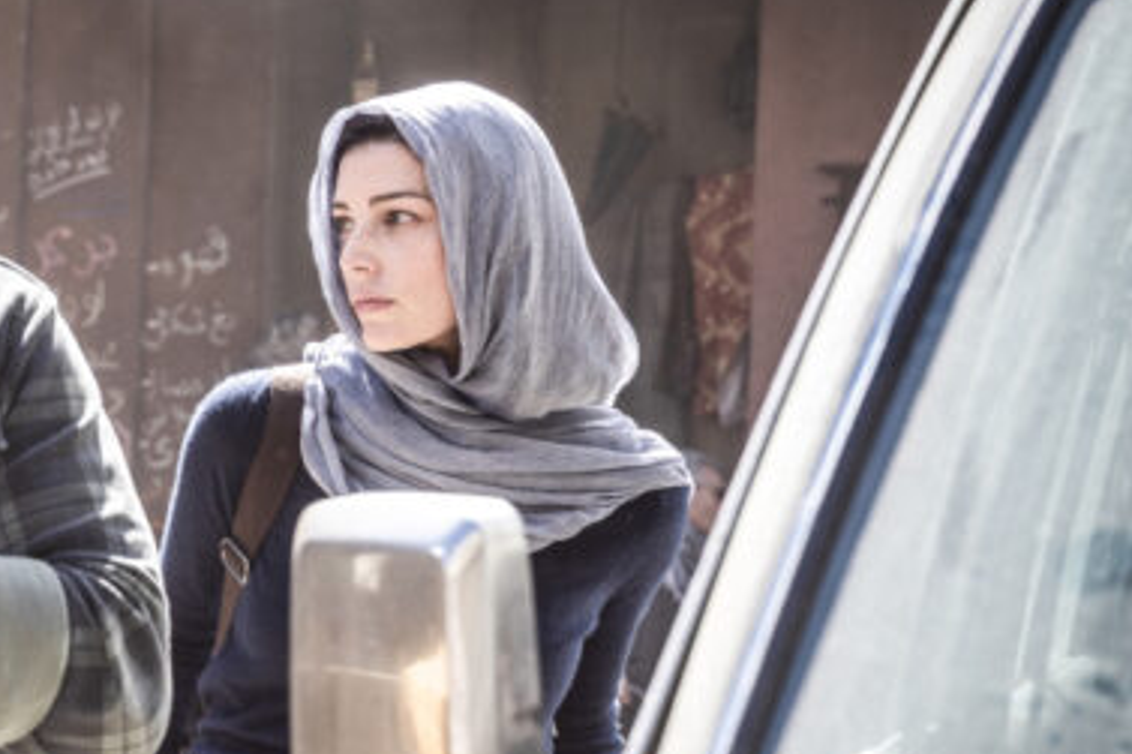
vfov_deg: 11.7
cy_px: 523
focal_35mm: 117
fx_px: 3677
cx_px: -129
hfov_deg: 16.9
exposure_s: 1/250
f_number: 4.5
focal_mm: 49
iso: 100
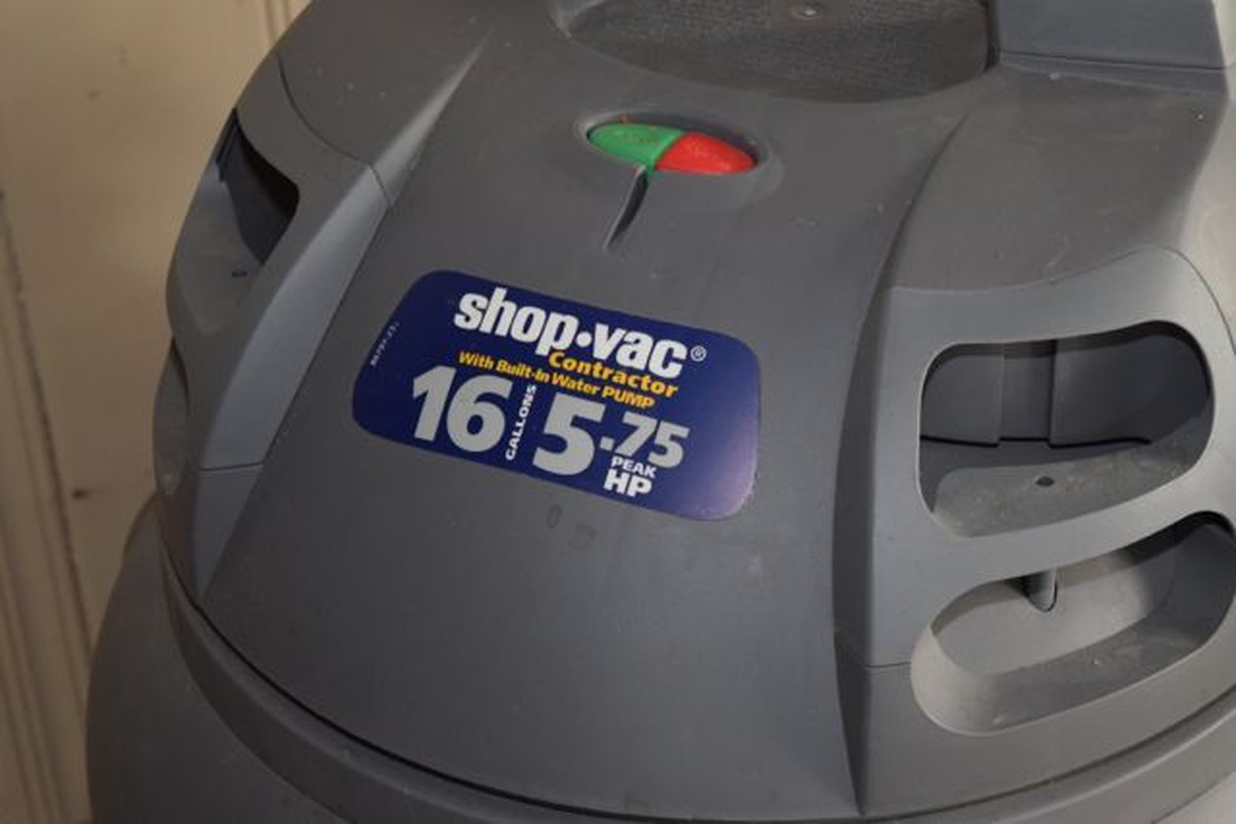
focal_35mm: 82
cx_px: 618
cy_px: 412
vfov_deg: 16.6
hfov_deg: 24.6
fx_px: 2833
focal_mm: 55
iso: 1600
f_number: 5.6
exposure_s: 1/100
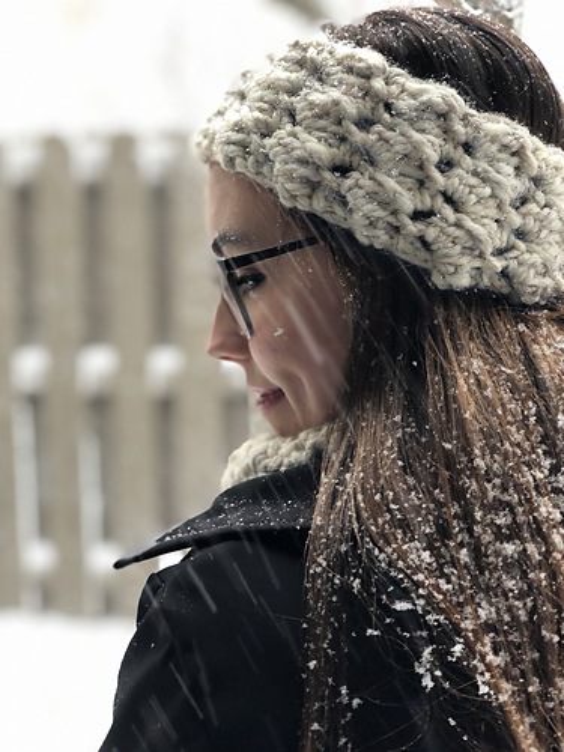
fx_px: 1130
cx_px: 282
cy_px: 376
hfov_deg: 28.0
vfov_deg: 36.8
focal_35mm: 52
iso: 80
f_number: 2.4
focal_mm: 6
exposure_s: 1/60
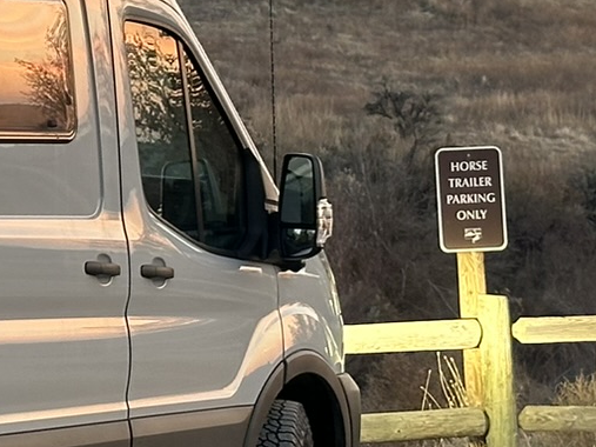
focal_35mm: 194
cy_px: 24
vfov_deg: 7.6
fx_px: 3339
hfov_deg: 9.8
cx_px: -371
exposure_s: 1/121
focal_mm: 6.86
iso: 64
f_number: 1.78
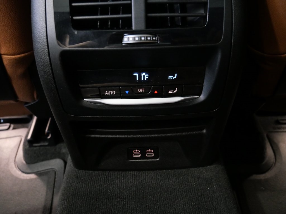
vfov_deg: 39.7
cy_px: 107
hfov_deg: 51.4
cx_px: 143
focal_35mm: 36
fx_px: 297
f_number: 3.9
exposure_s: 1/15
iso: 3200
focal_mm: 18
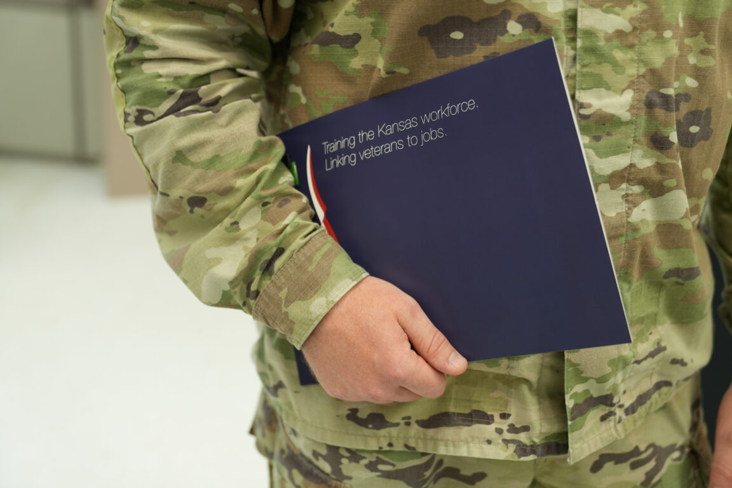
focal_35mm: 44
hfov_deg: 44.5
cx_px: 366
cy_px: 244
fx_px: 895
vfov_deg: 30.5
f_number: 2.8
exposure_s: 1/80
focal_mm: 44
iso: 800
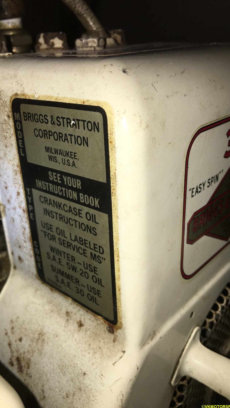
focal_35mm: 32
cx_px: 98
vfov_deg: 61.0
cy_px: 202
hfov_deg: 36.6
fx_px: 347
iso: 25
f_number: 2.2
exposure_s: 1/208
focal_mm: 4.15
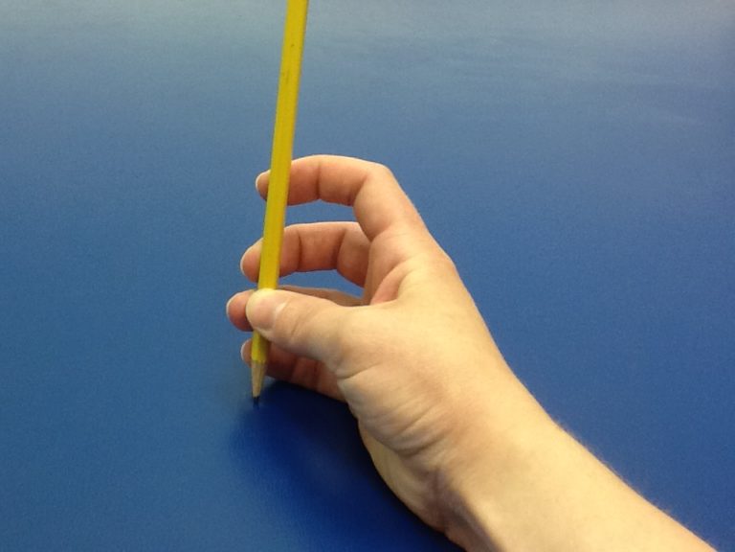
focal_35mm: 44
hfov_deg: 42.9
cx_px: 368
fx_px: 934
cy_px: 276
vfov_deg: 32.9
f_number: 2.4
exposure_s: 1/30
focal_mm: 2.03
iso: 80
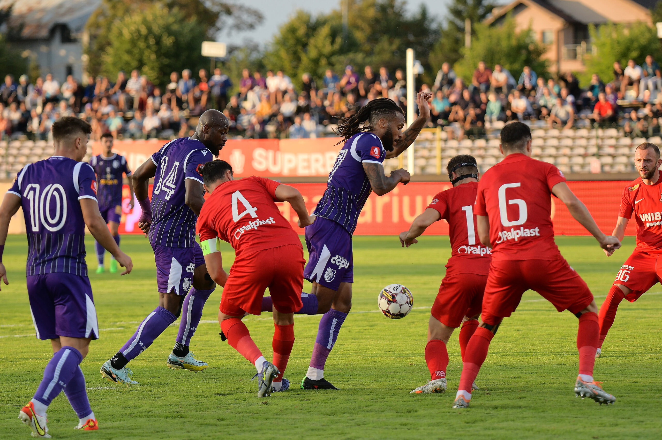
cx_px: 331
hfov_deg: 11.0
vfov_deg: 7.3
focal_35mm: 187
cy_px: 220
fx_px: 3436
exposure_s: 1/1600
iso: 250
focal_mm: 125
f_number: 2.8
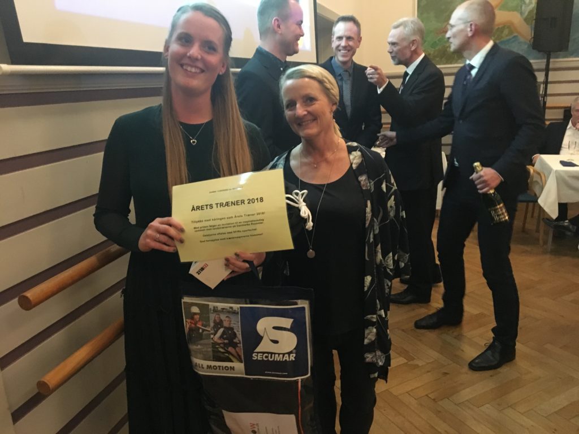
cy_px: 217
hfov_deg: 61.7
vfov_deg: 48.2
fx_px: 485
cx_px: 290
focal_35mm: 29
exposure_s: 1/17
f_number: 2.2
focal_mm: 4.15
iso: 320
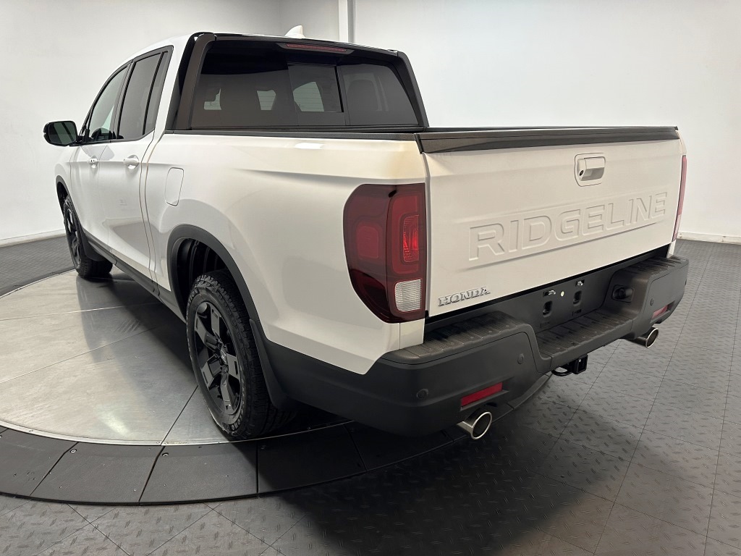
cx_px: 370
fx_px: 514
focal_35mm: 24
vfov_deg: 56.8
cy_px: 278
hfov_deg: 71.6
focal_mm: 6.86
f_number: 1.78
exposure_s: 1/60
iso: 250
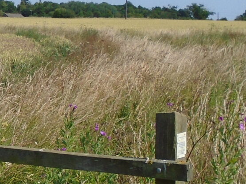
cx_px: -43
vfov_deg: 15.4
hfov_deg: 19.4
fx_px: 682
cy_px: 102
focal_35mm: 96
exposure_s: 1/250
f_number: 8
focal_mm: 4.6
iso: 100
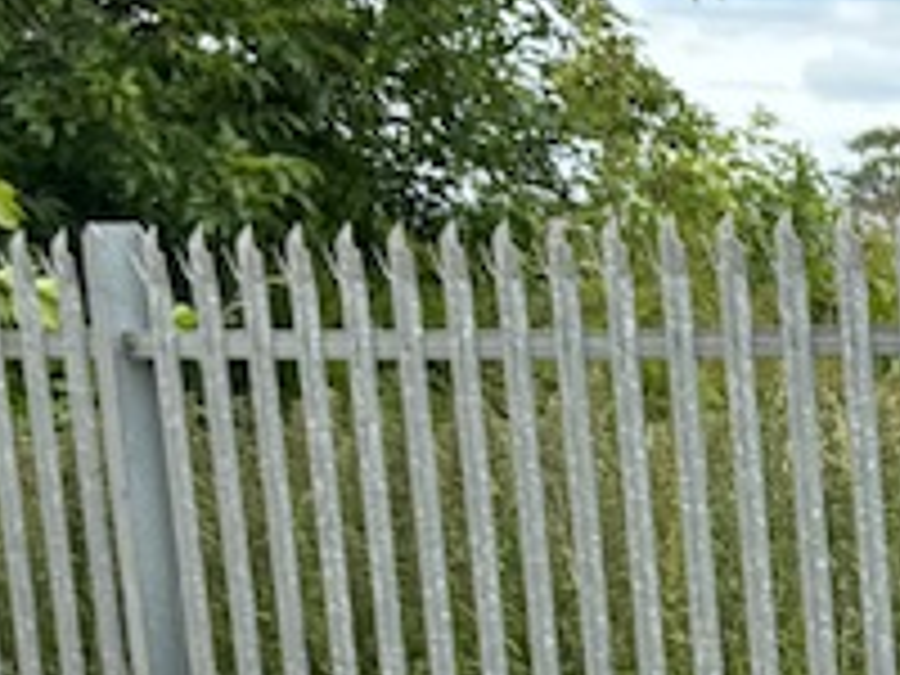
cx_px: 1984
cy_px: 1512
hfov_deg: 10.6
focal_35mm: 166
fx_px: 4316
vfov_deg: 8.3
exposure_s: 1/1263
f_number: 1.6
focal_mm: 5.96
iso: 50
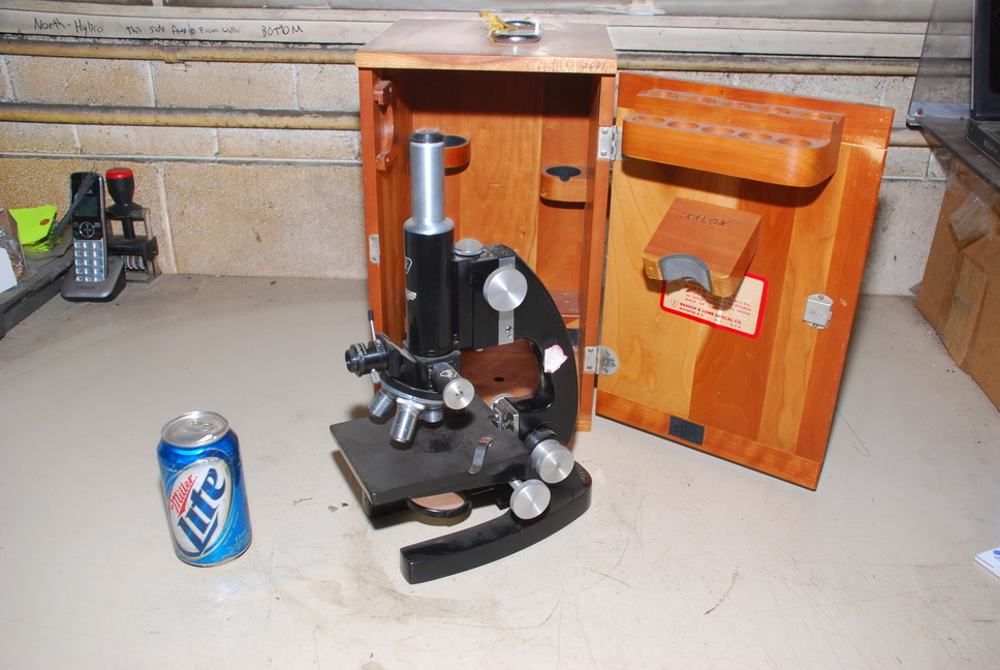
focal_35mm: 33
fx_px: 918
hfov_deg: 57.2
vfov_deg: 40.1
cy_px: 335
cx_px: 500
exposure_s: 1/60
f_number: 5
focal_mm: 22
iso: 200
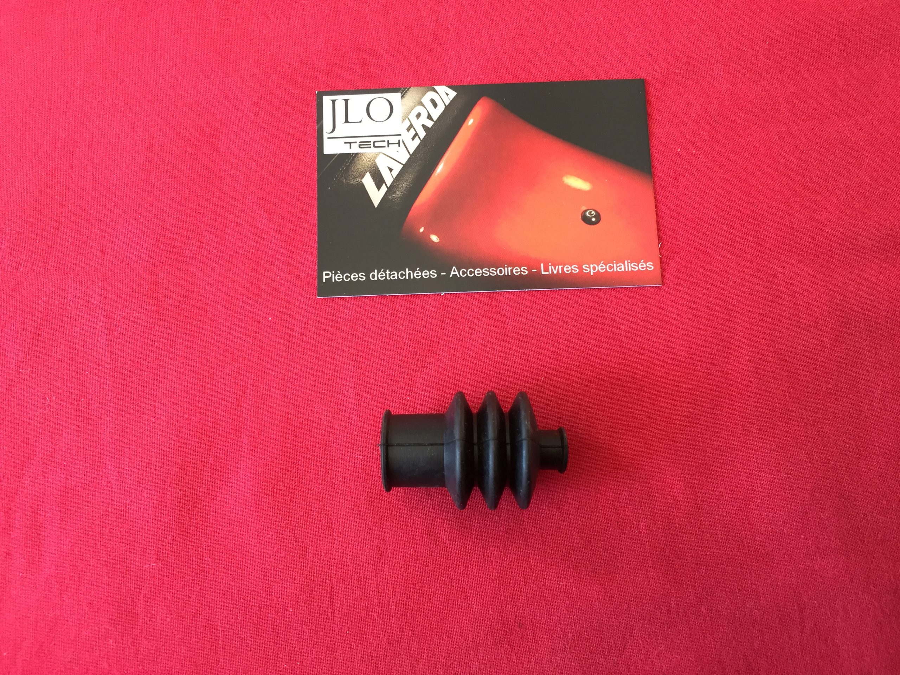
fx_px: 754
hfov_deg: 61.7
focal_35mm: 29
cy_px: 338
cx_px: 450
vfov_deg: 48.2
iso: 80
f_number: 2.2
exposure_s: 1/33
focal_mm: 4.15
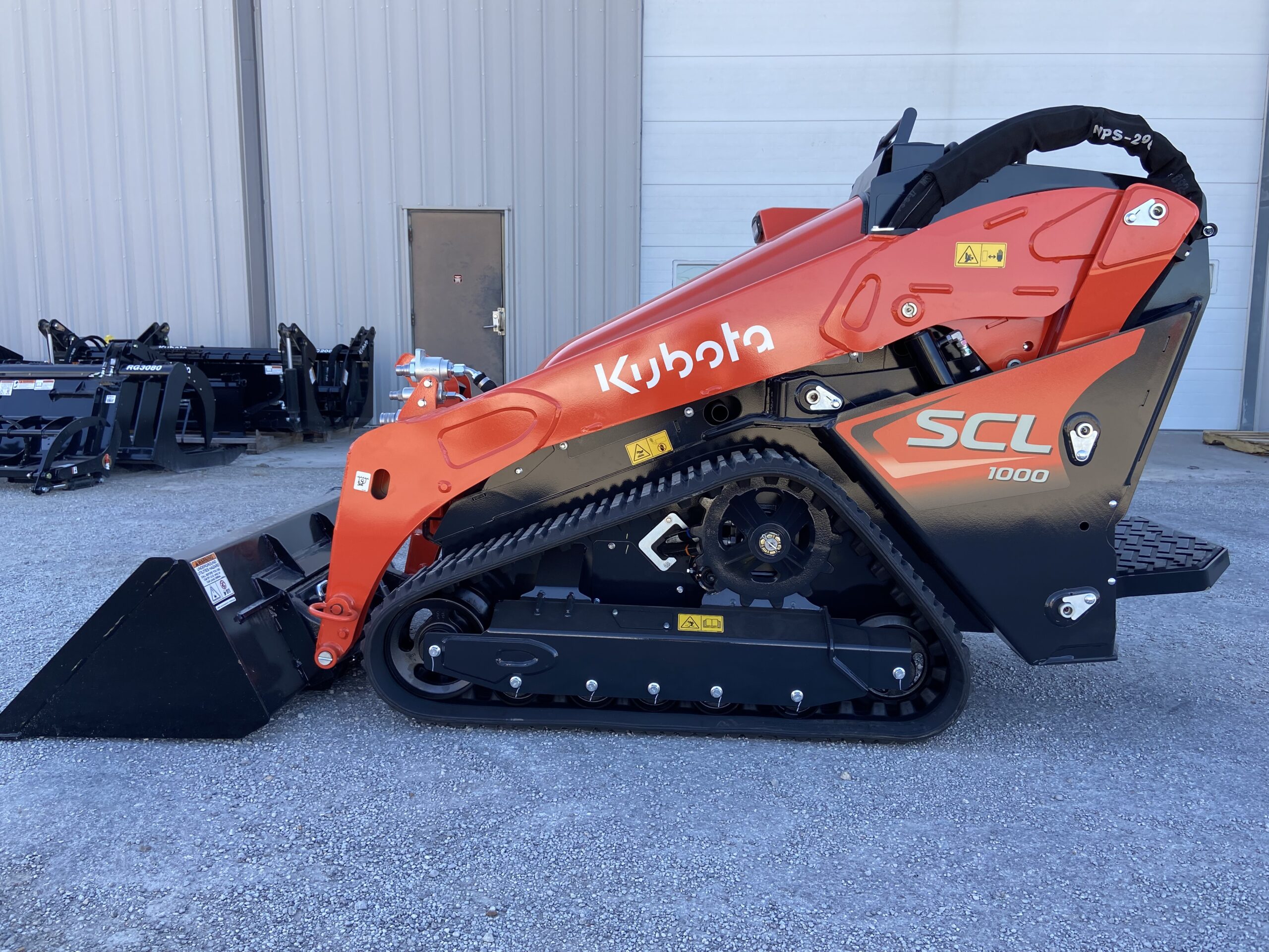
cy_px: 476
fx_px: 953
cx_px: 634
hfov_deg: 67.3
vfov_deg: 53.1
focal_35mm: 26
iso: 32
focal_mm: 4.25
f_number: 1.8
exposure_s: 1/429
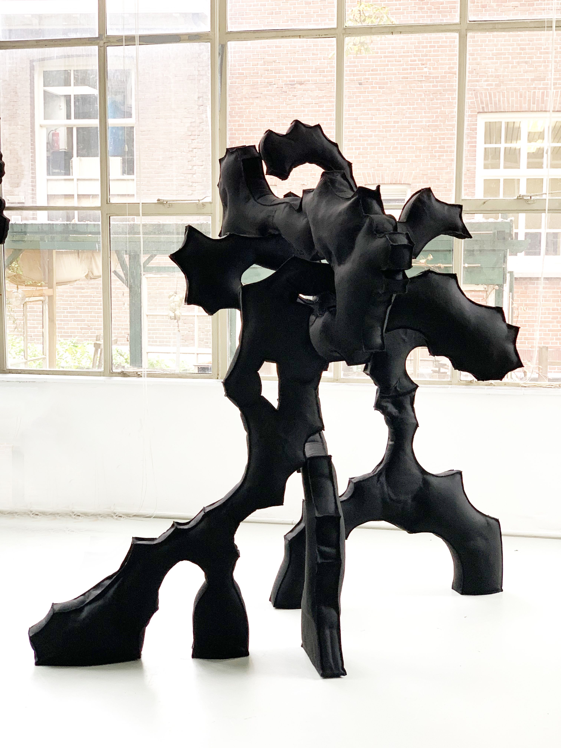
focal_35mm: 52
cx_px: 280
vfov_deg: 36.8
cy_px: 374
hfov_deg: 28.0
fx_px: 1124
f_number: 2.4
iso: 100
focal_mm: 6
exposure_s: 1/122
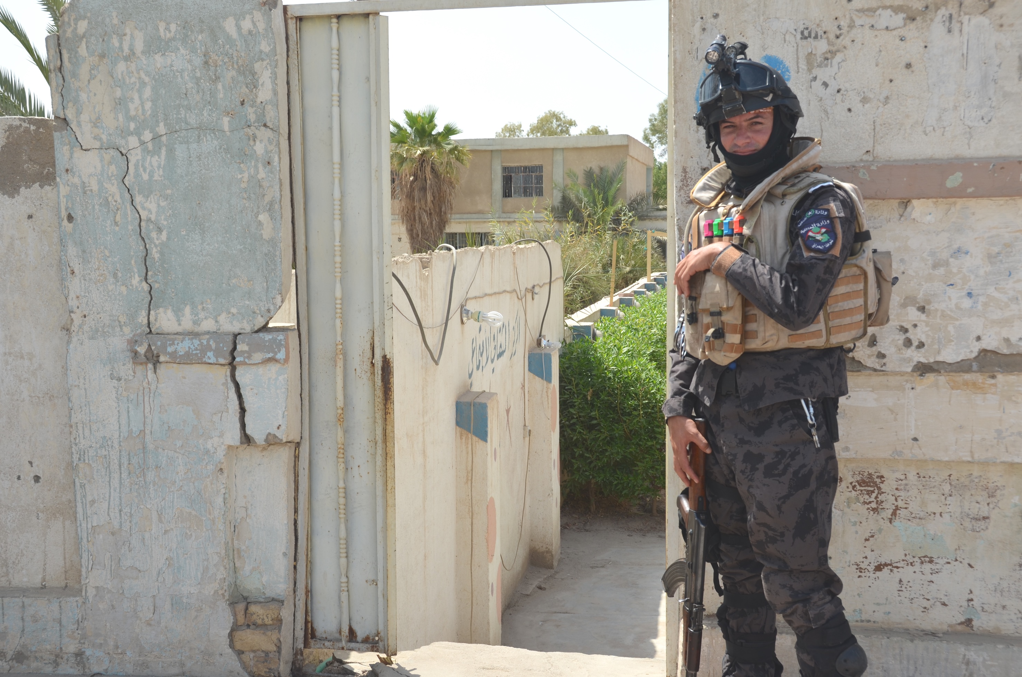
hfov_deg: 42.4
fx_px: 1317
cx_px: 511
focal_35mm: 46
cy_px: 338
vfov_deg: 28.8
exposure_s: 1/250
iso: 110
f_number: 8
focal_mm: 31
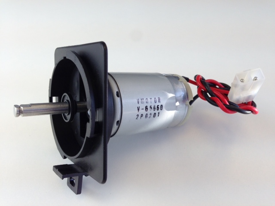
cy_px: 103
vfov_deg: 42.9
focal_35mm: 33
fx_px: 262
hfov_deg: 55.4
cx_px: 138
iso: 50
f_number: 2.4
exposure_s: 1/176
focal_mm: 4.13
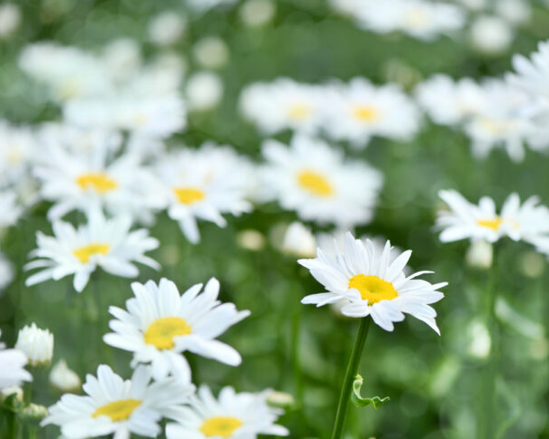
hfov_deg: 15.5
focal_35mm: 124
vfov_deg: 12.4
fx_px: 2015
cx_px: 304
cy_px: 218
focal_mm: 105
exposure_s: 1/800
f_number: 4
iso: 100
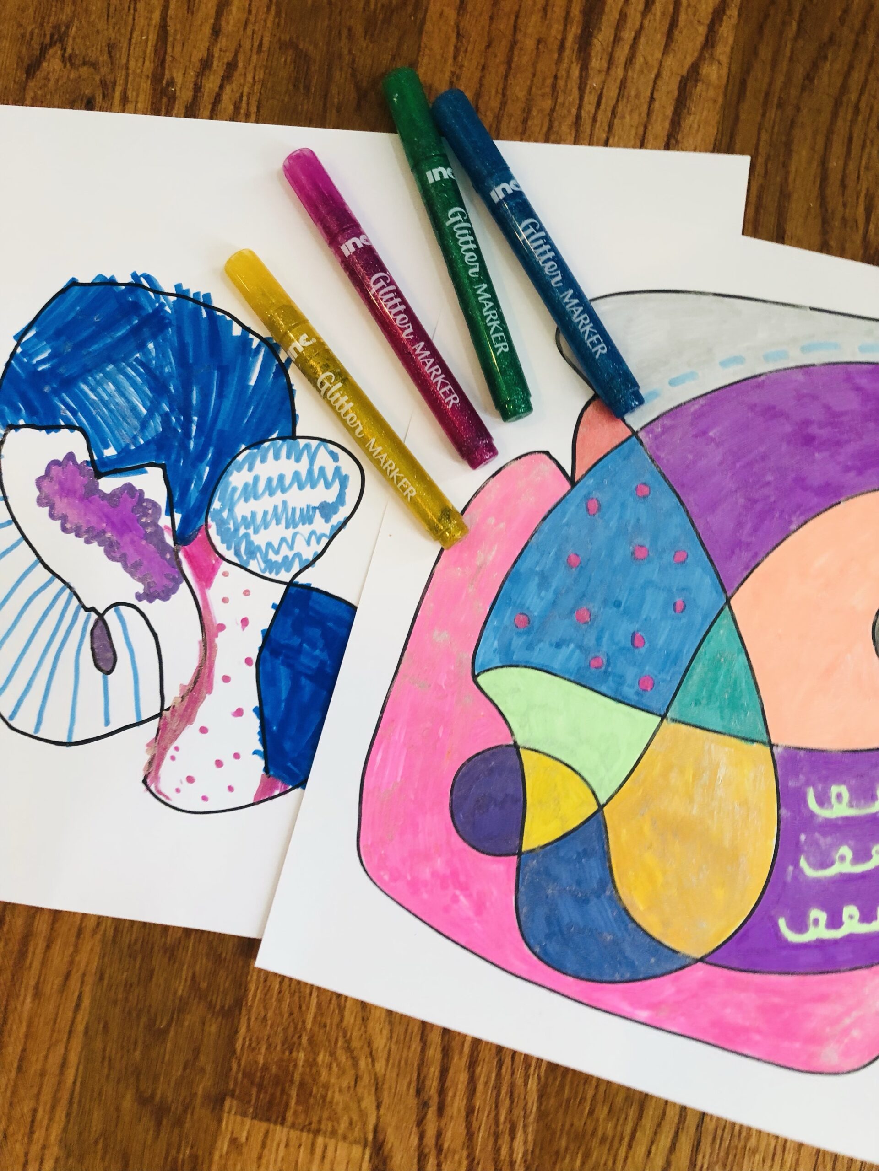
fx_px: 948
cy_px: 586
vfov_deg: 63.4
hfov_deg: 49.7
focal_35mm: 28
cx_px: 440
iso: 40
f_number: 1.8
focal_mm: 3.99
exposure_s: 1/15
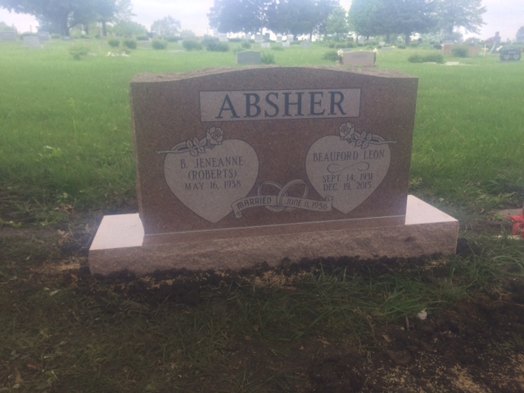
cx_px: 262
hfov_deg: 61.7
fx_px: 439
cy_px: 196
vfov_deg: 48.2
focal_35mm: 29
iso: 32
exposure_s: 1/339
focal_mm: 4.15
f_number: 2.2
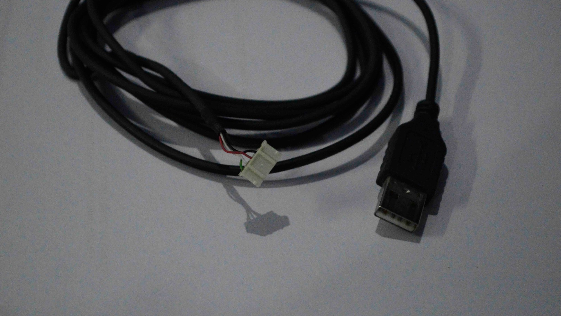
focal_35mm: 87
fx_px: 1287
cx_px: 281
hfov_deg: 24.6
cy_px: 132
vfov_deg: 14.0
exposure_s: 1/60
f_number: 5.6
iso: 5000
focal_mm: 55
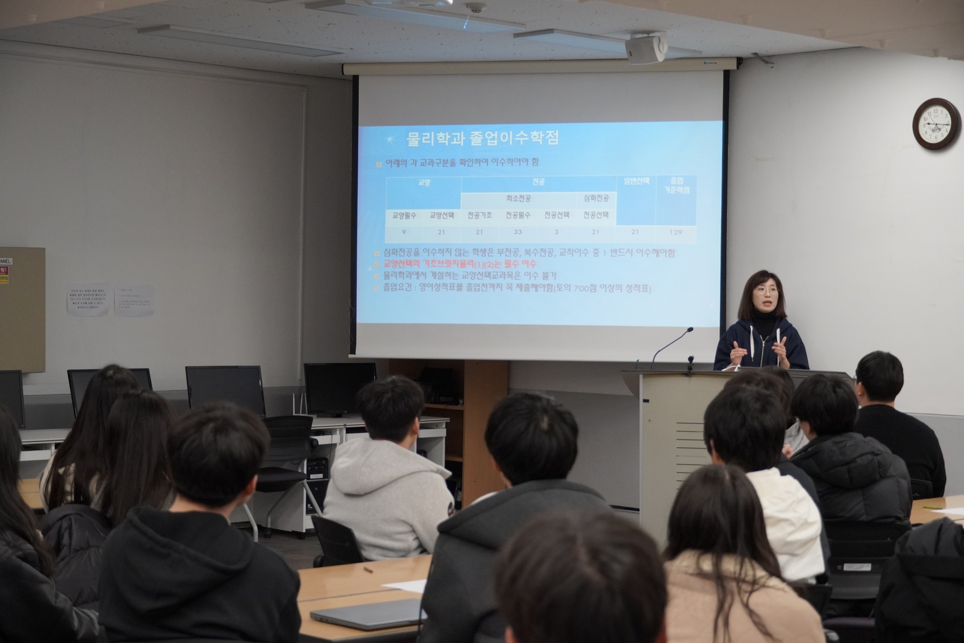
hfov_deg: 29.2
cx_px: 482
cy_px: 322
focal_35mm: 69
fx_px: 1848
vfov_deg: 19.7
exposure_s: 1/160
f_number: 5
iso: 1600
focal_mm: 46
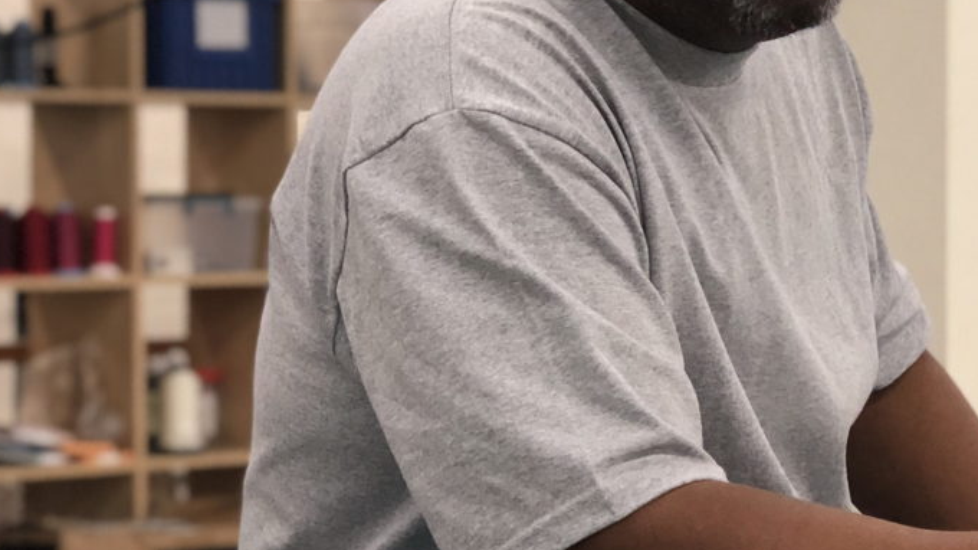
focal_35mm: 128
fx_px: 3318
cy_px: 282
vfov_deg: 9.5
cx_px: 902
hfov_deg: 16.5
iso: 80
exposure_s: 1/60
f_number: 2.4
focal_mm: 6
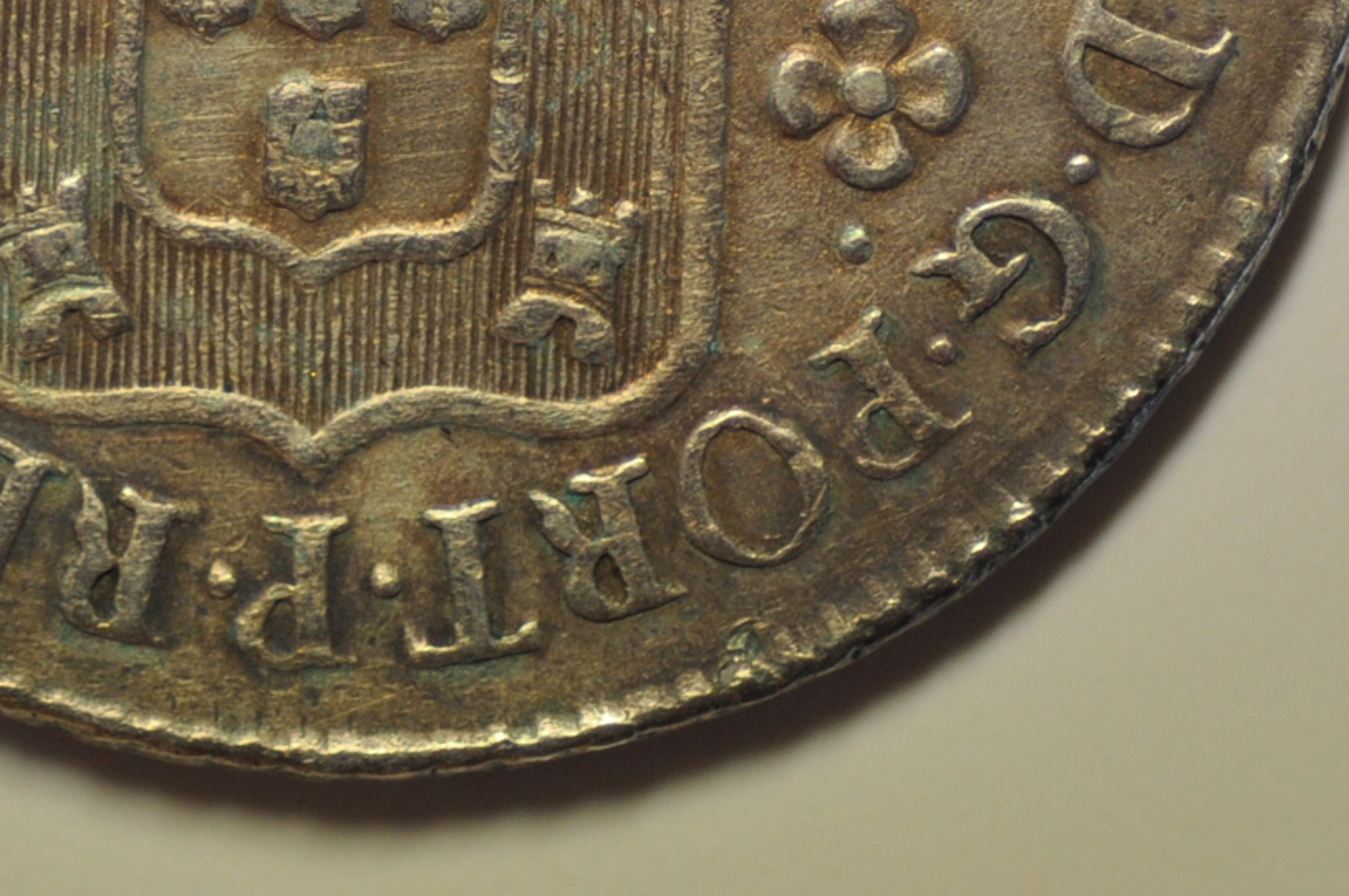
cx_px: 336
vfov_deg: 5.8
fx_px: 8872
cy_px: -243
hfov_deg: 8.7
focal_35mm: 237
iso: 560
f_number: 4
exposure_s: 1/250
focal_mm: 60
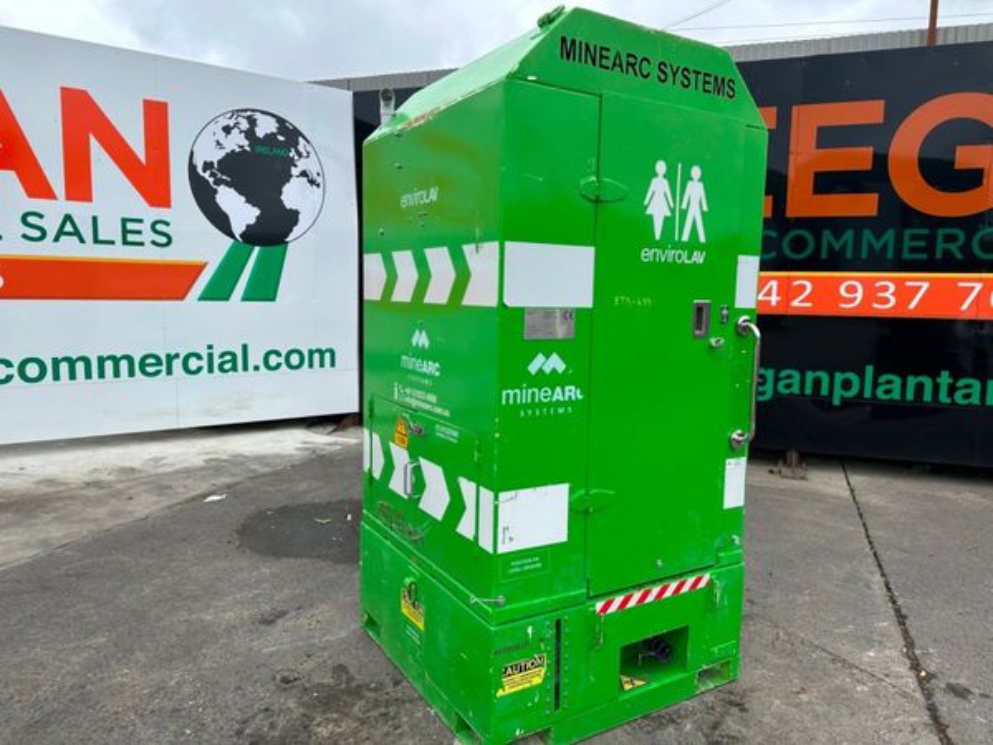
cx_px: 496
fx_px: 688
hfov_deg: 71.6
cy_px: 372
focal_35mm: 24
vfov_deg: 56.8
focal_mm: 6.86
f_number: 1.78
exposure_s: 1/2155
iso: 80
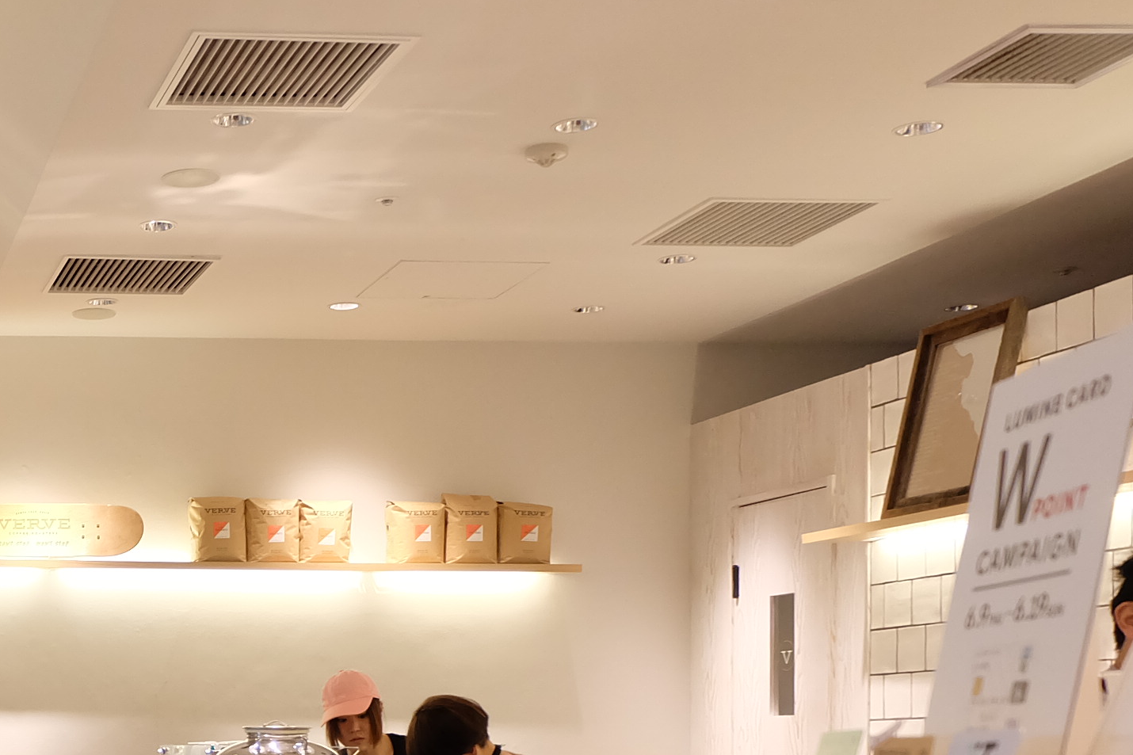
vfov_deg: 22.6
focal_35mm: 58
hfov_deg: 30.1
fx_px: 1825
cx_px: -177
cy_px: 724
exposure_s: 1/160
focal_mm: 16
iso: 1600
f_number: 3.5
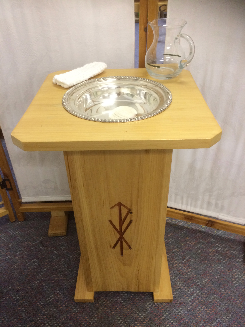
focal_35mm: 29
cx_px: 122
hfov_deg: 48.2
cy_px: 164
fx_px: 274
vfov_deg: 61.7
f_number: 2.2
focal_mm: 4.15
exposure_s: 1/30
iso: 200
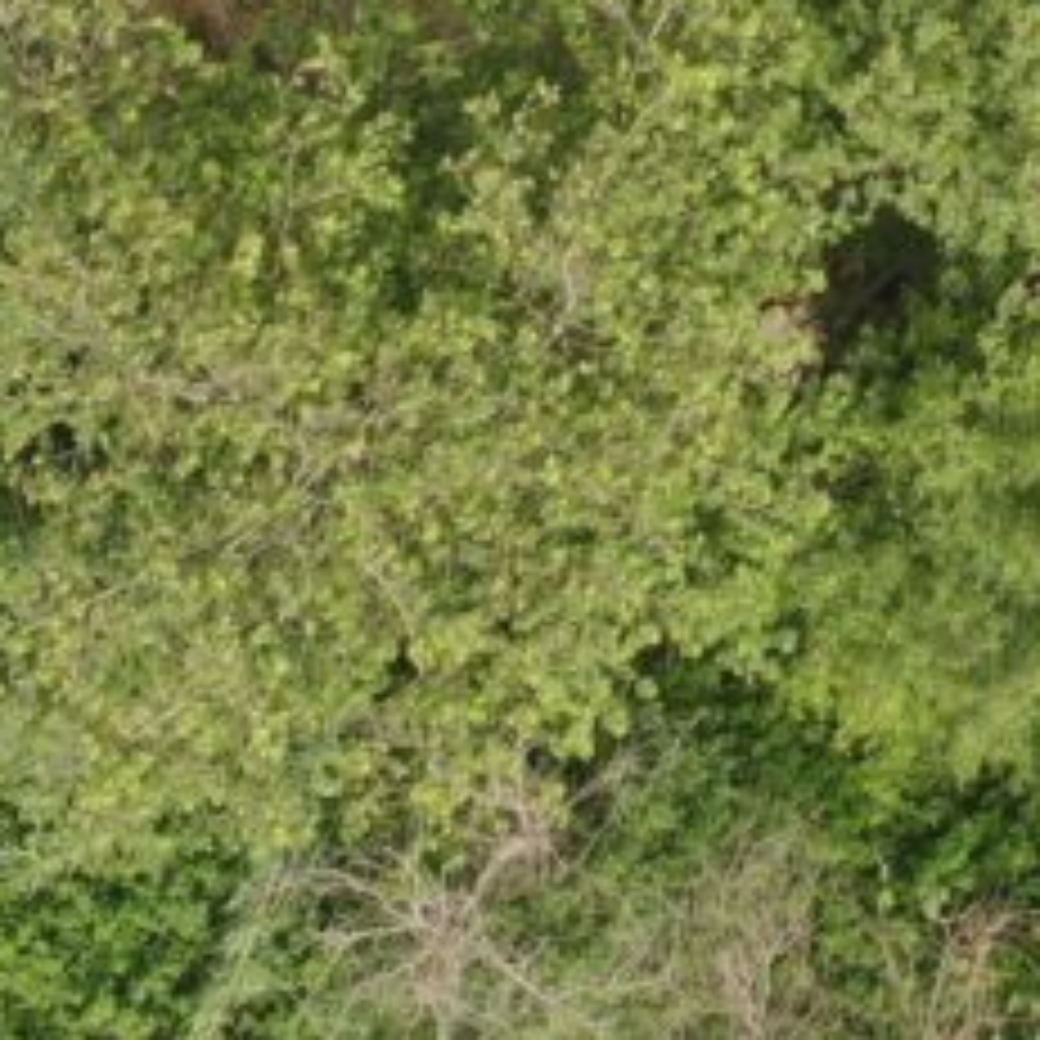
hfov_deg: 10.7
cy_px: -900
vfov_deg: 10.3
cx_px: 1549
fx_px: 5371
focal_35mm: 158
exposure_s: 1/320
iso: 100
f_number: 5.6
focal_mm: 10.26
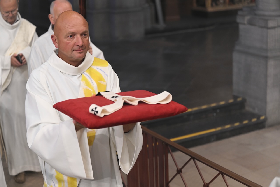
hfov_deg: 28.8
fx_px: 545
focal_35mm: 70
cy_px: 94
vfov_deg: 19.5
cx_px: 140
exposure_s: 1/125
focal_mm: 70
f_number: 2.8
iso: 1400
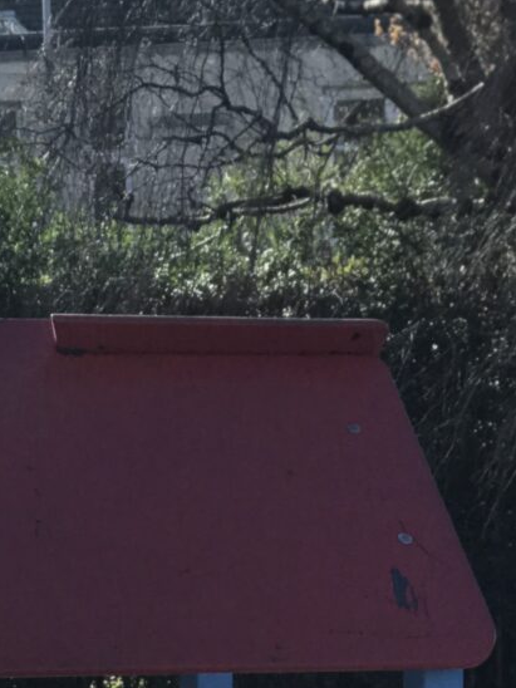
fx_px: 4233
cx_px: 56
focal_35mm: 213
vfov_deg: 9.0
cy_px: 1141
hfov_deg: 7.0
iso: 20
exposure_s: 1/529
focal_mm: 6.6
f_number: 2.8
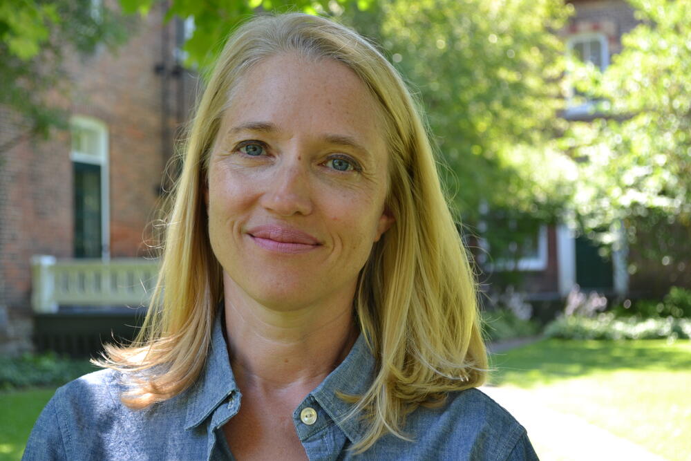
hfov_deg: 31.9
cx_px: 346
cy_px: 230
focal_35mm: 63
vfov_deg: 21.6
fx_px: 1209
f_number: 5.3
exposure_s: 1/30
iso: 110
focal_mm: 42
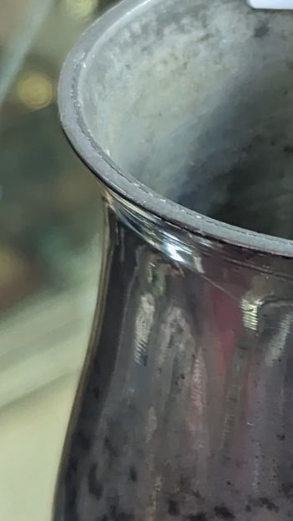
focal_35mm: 172
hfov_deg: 6.9
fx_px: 2377
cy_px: 257
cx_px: 516
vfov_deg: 12.5
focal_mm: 6.81
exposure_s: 1/33.3
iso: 141
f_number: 1.85
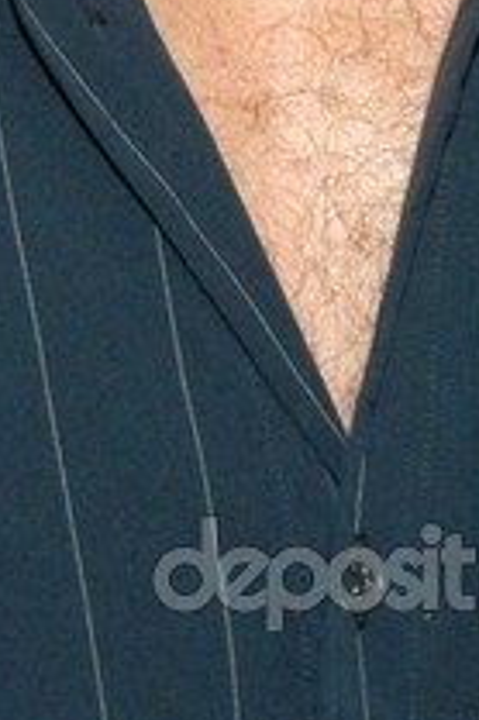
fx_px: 9975
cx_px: 469
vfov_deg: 4.1
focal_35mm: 499
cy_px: -801
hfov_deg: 2.7
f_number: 6.3
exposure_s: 1/180
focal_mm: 68
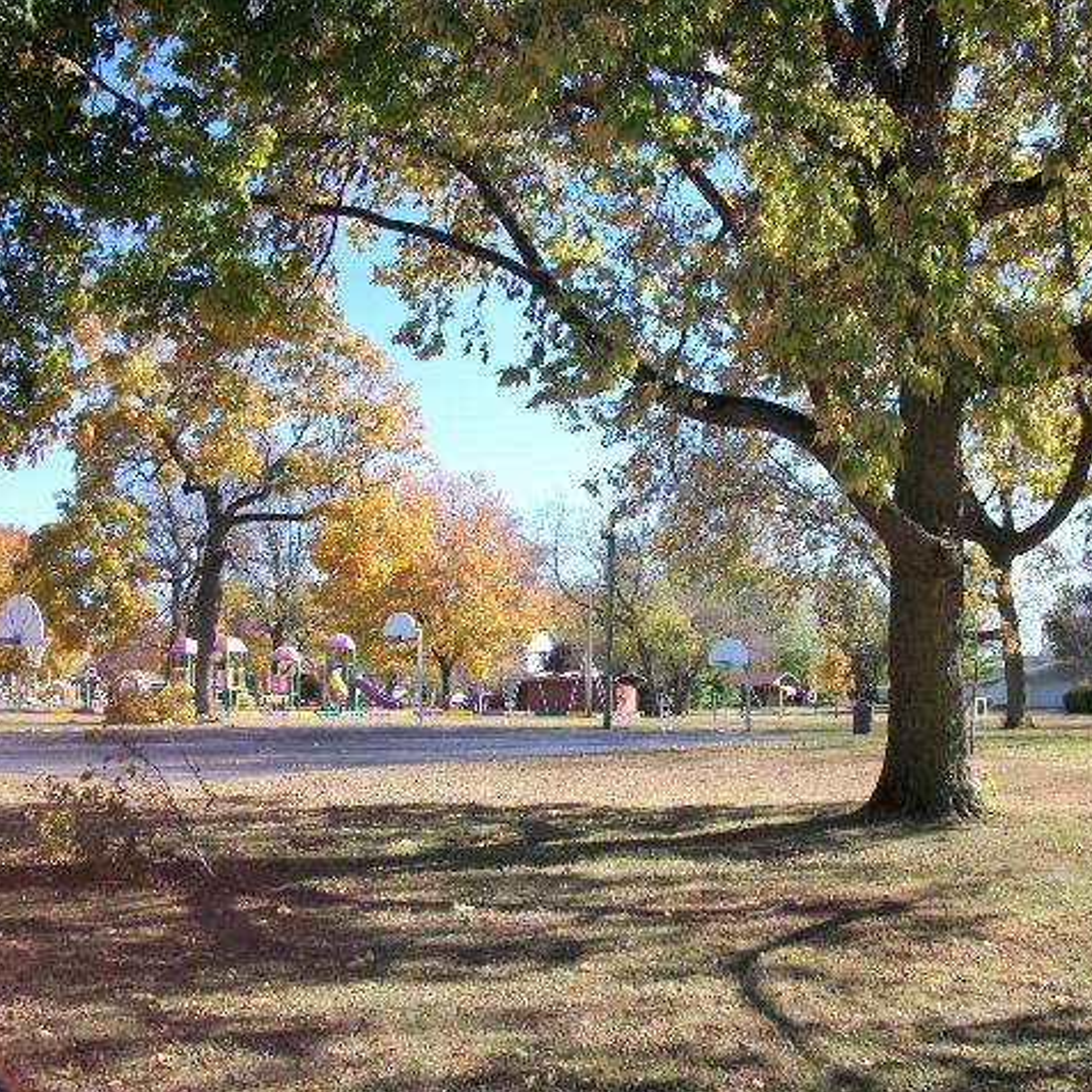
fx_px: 1356
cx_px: 606
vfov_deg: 43.9
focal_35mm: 38
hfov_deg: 43.8
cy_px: 544
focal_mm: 5.7
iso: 80
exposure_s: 1/60
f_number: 8.8
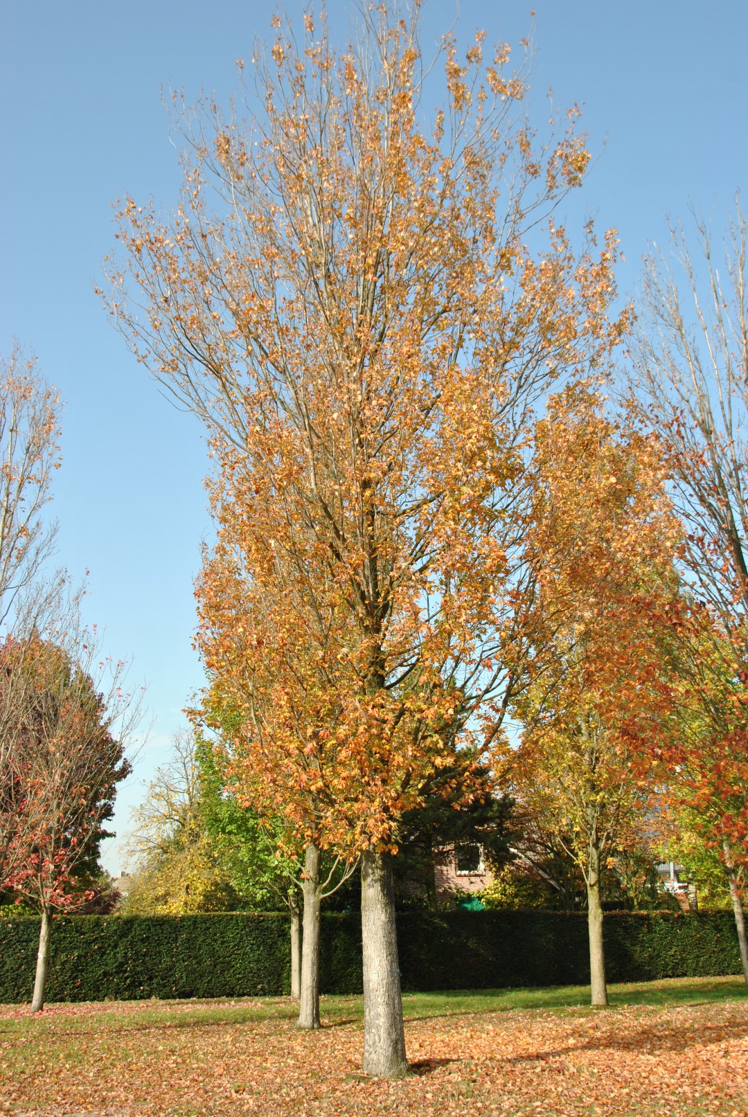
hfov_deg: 35.6
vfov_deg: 51.2
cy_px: 558
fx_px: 1165
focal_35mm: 38
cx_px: 374
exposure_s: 1/320
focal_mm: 25
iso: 200
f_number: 8
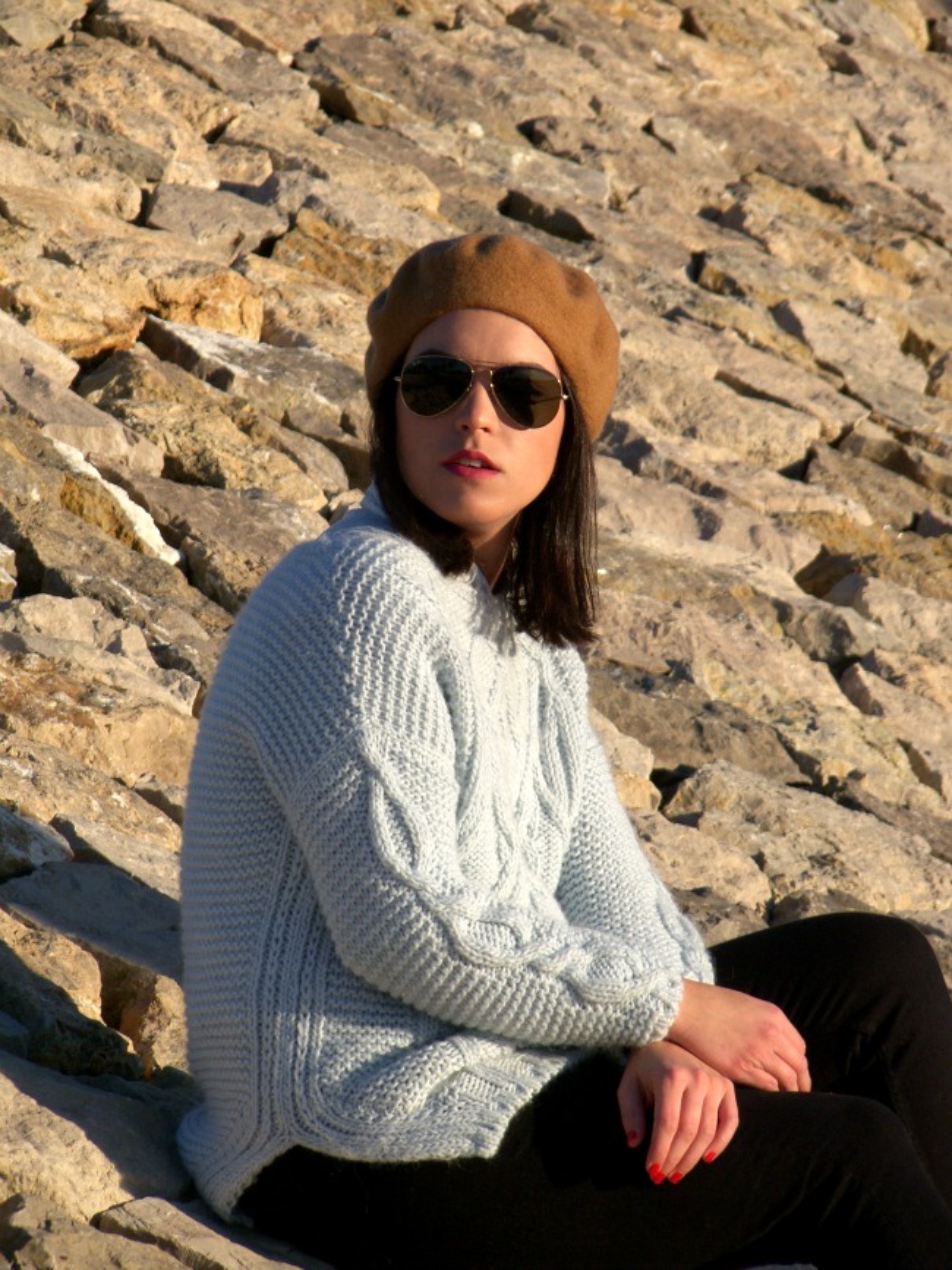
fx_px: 15405
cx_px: 476
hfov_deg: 3.5
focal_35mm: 420
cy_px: 635
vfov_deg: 4.7
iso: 100
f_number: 5.6
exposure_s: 1/1000
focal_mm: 104.7
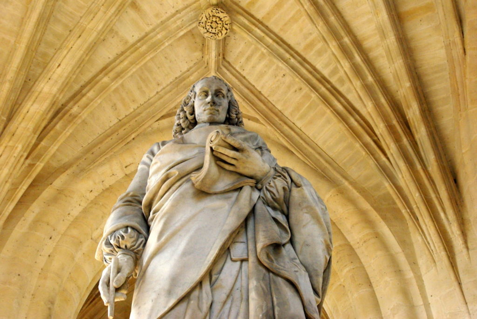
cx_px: 238
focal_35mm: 49
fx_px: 650
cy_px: 160
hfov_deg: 40.3
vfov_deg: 27.6
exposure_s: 1/350
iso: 1600
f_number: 8
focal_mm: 32.5
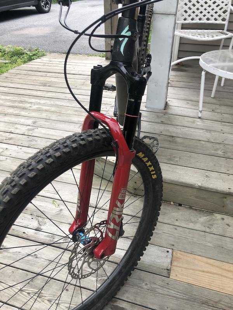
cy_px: 155
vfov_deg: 63.4
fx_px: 251
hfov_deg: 49.7
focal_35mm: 28
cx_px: 116
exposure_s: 1/631
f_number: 1.8
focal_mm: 3.99
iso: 20
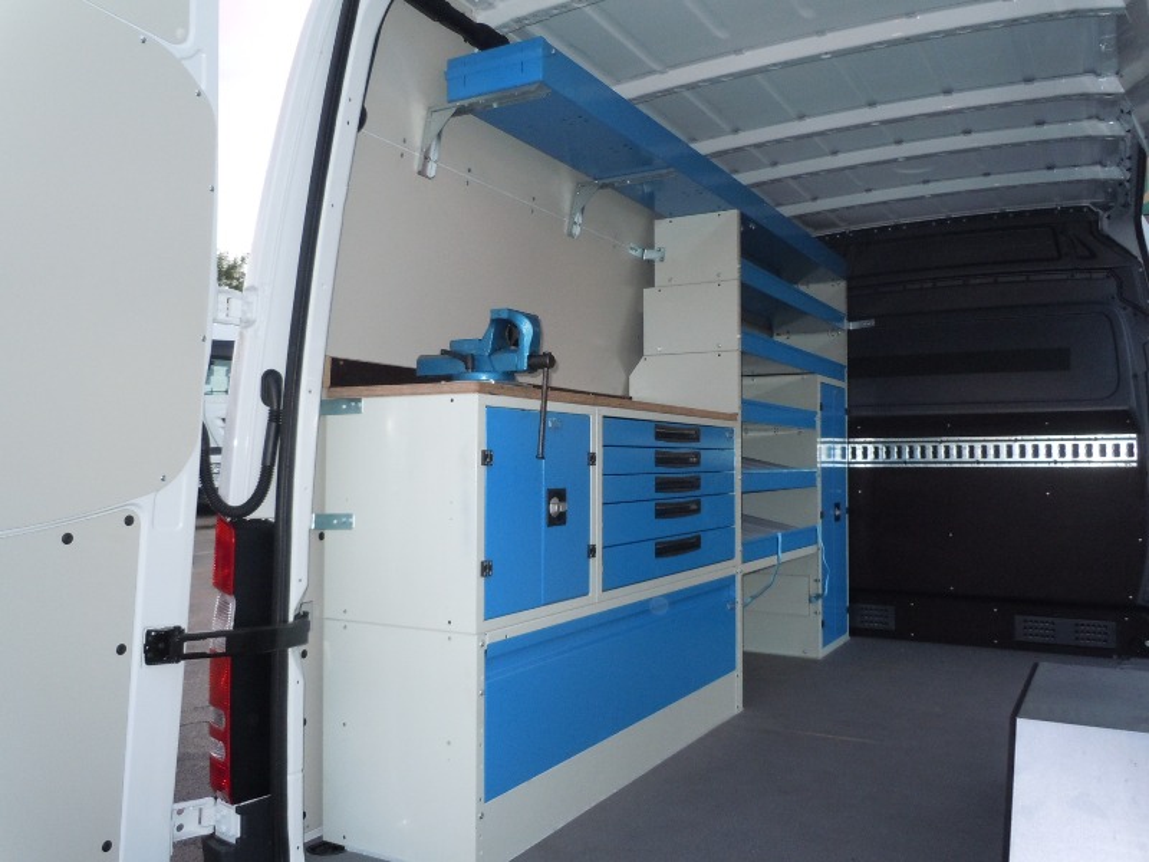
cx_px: 574
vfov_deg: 49.7
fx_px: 929
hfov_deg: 63.4
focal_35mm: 28
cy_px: 431
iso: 250
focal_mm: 5
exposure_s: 1/25
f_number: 3.7
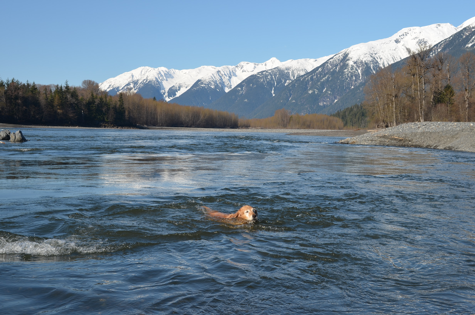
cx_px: 238
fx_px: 632
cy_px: 158
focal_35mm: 48
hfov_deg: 41.2
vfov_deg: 28.0
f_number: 8
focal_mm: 32
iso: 100
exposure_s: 1/250
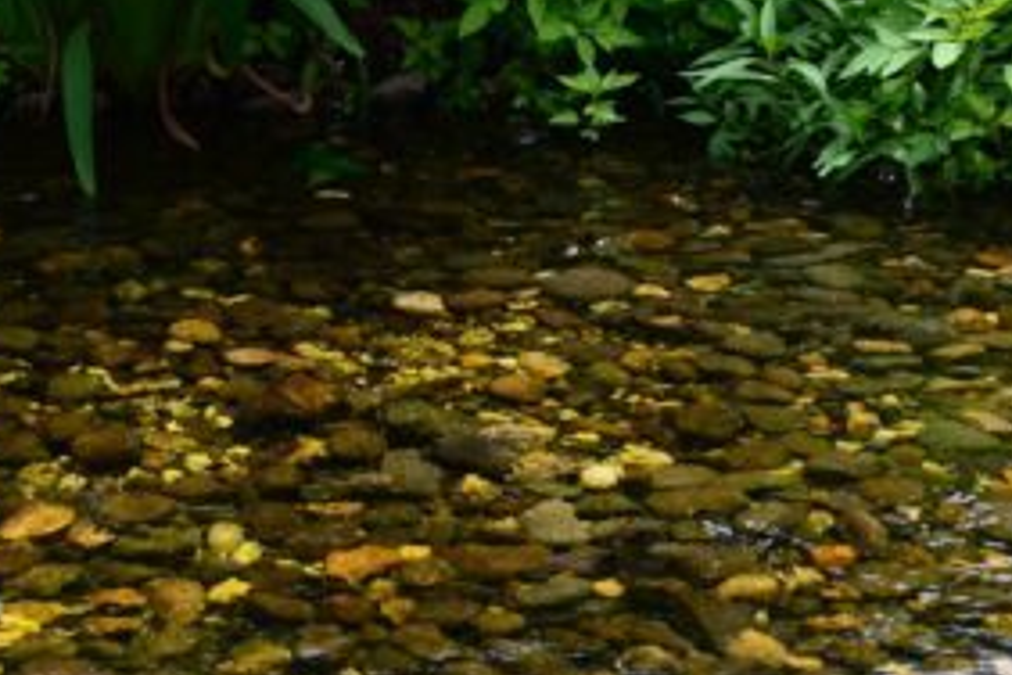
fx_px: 2755
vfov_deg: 13.1
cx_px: 4
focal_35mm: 98
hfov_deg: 20.2
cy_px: -384
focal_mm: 18
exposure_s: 1/400
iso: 400
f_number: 7.1
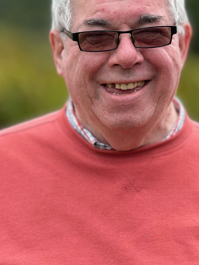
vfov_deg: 14.5
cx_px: 115
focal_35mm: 136
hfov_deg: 10.9
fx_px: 1043
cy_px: 74
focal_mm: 9
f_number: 2.8
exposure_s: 1/149
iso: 20
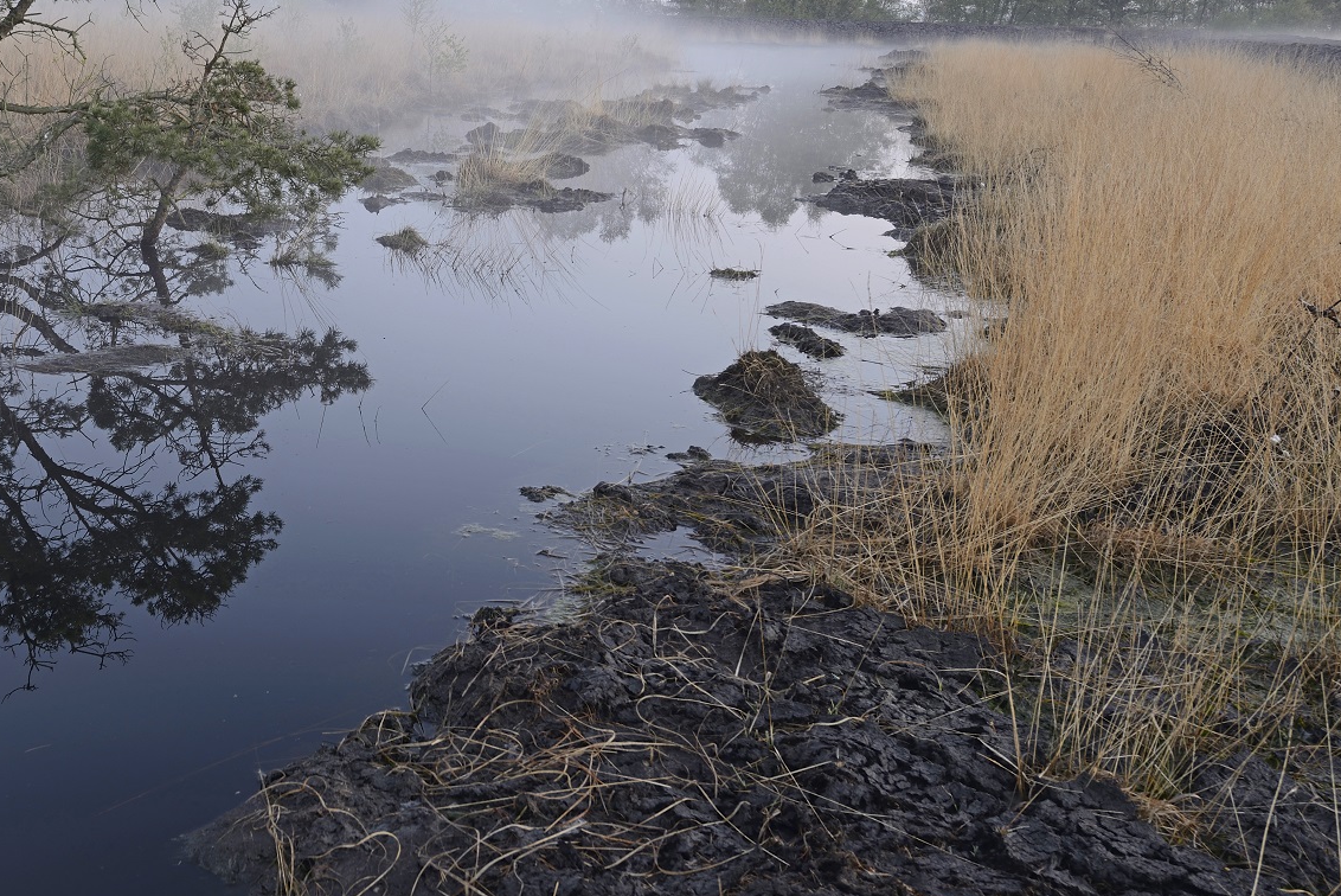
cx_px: 271
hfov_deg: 46.9
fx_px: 1453
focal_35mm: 39
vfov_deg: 34.1
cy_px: 360
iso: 100
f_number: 9
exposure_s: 15
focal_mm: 24
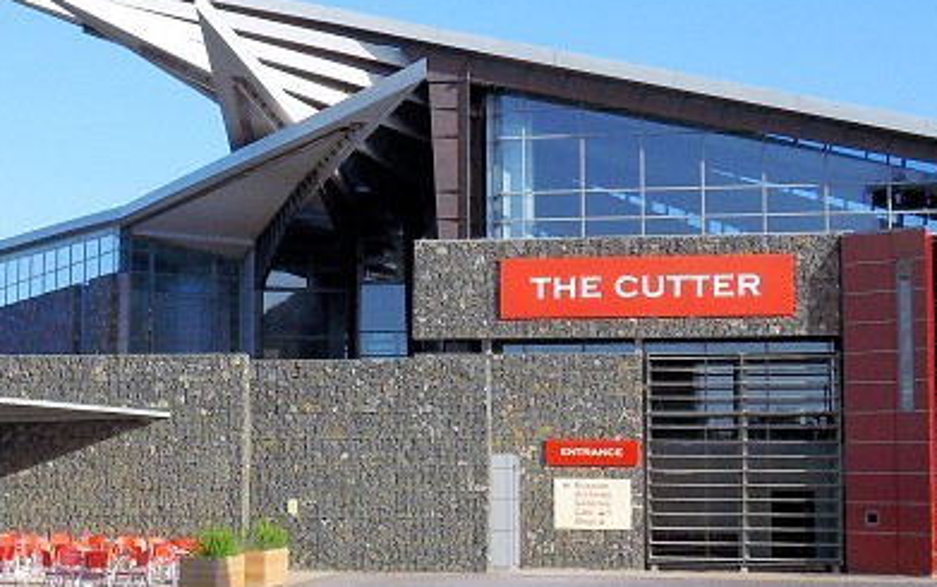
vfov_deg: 16.8
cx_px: 187
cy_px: 321
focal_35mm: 78
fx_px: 1993
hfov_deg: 26.0
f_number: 8.7
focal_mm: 6.3
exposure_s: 1/90
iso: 80
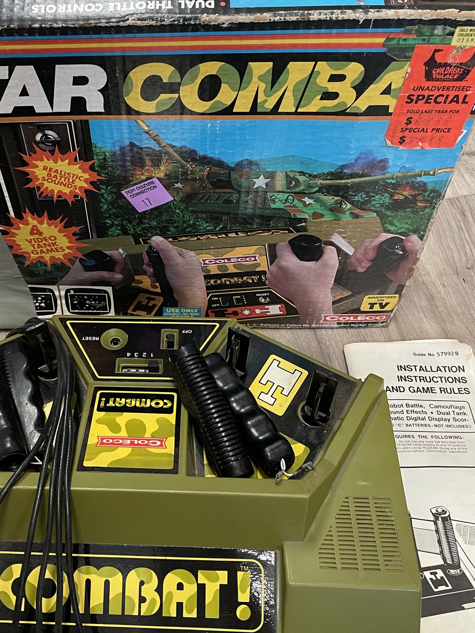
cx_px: 154
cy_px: 353
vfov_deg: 48.9
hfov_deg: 37.3
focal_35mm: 38
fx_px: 695
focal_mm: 4.2
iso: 250
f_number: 1.6
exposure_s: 1/60
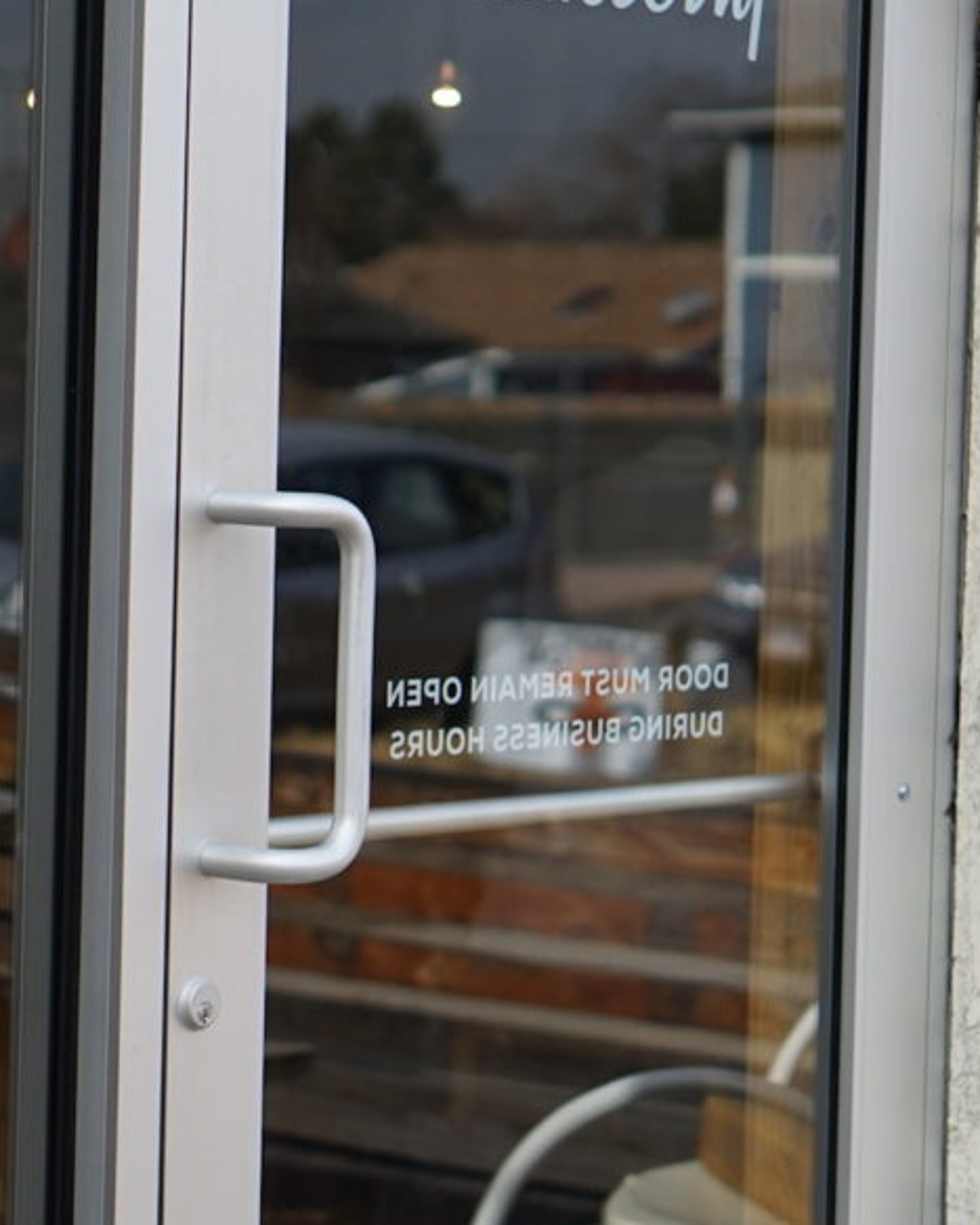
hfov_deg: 11.8
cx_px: 157
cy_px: 480
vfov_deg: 14.8
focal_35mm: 130
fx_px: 4714
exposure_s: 1/4000
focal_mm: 50
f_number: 2.5
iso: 400
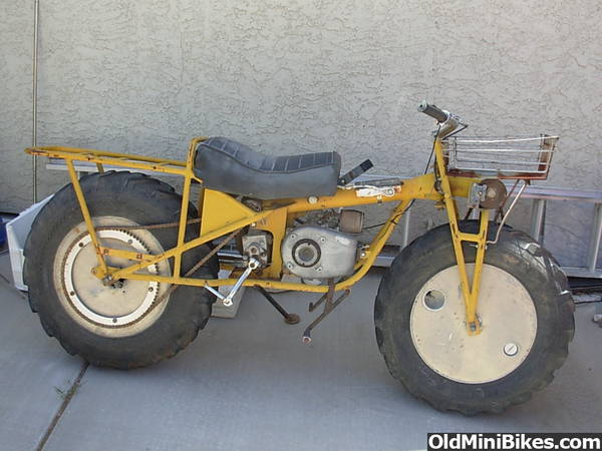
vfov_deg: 37.7
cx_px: 301
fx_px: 661
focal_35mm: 38
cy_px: 226
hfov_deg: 49.0
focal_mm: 6.3
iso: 50
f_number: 2.9
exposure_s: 1/362
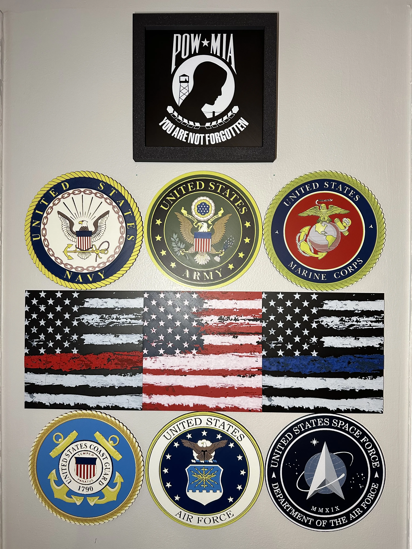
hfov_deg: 56.8
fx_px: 381
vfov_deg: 71.6
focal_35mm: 24
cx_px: 206
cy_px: 274
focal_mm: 6.86
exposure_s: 1/120
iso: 200
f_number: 1.78
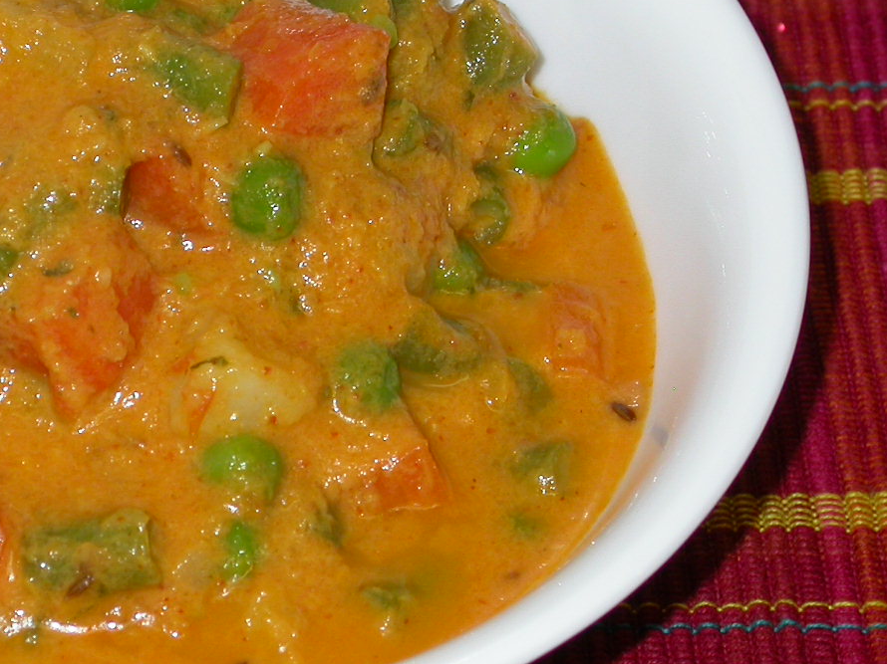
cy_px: 251
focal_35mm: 187
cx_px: 96
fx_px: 4790
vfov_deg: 7.9
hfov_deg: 10.5
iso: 100
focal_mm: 21.5
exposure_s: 1/60.3
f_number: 4
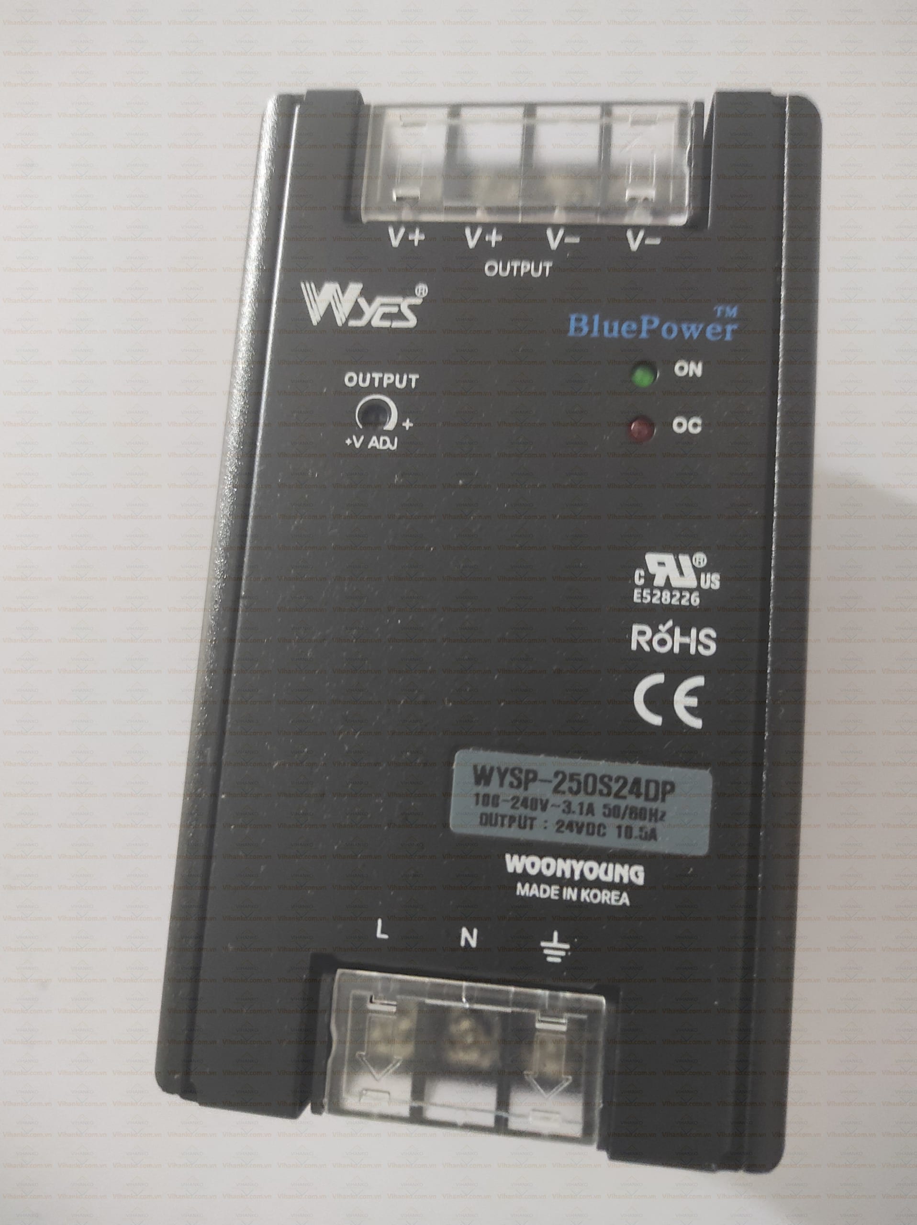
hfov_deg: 54.8
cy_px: 612
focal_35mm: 25
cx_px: 458
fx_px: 884
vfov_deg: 69.4
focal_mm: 5.43
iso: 1456
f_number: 1.89
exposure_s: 1/20
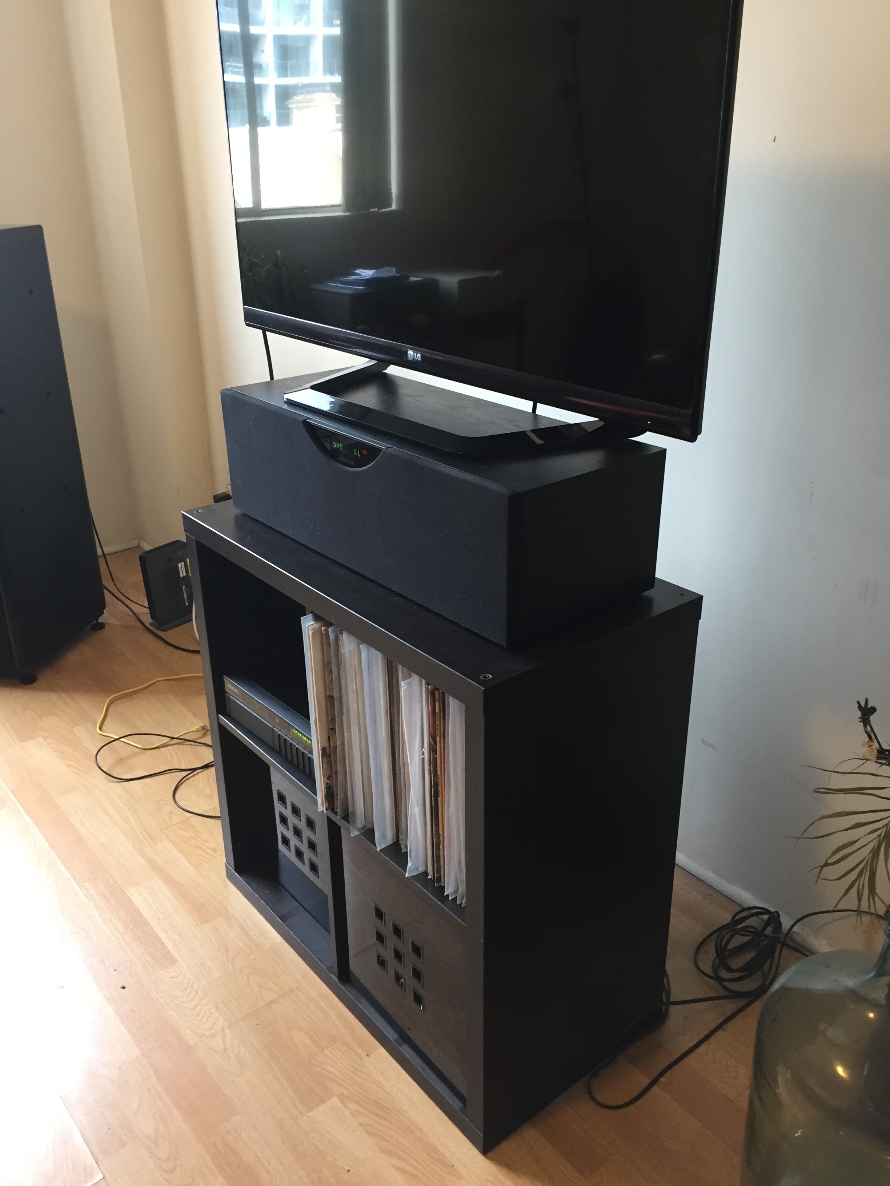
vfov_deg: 61.7
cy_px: 593
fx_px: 994
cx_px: 445
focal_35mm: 29
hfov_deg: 48.2
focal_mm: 4.15
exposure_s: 1/33
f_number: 2.2
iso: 125
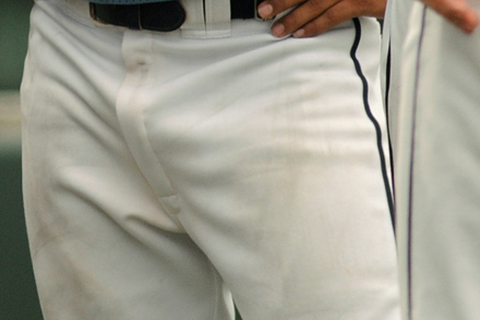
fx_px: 24510
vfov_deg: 0.7
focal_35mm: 1839
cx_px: -113
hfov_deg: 1.1
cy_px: -325
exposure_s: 1/1000
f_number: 5
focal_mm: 300
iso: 320
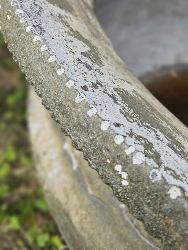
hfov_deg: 34.2
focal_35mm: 42
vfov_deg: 42.2
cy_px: 39
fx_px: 304
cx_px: 69
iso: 10
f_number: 1.7
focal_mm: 6.3
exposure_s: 1/312
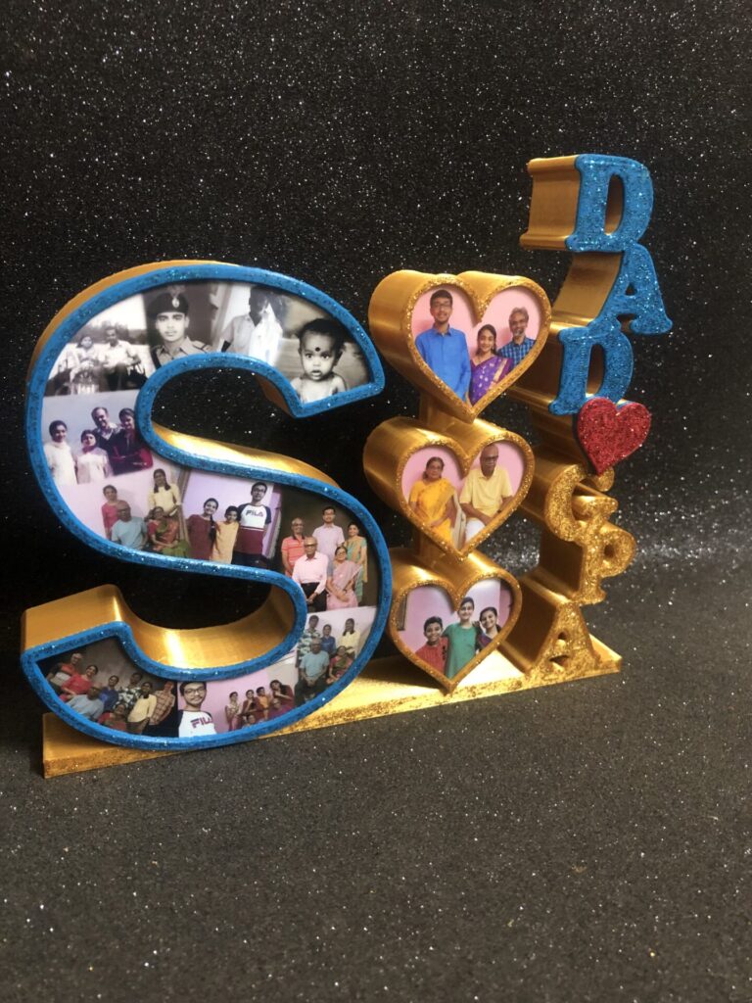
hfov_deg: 49.7
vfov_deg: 63.4
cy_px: 502
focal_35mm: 28
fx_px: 811
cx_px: 376
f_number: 1.8
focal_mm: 4
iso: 100
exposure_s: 1/4
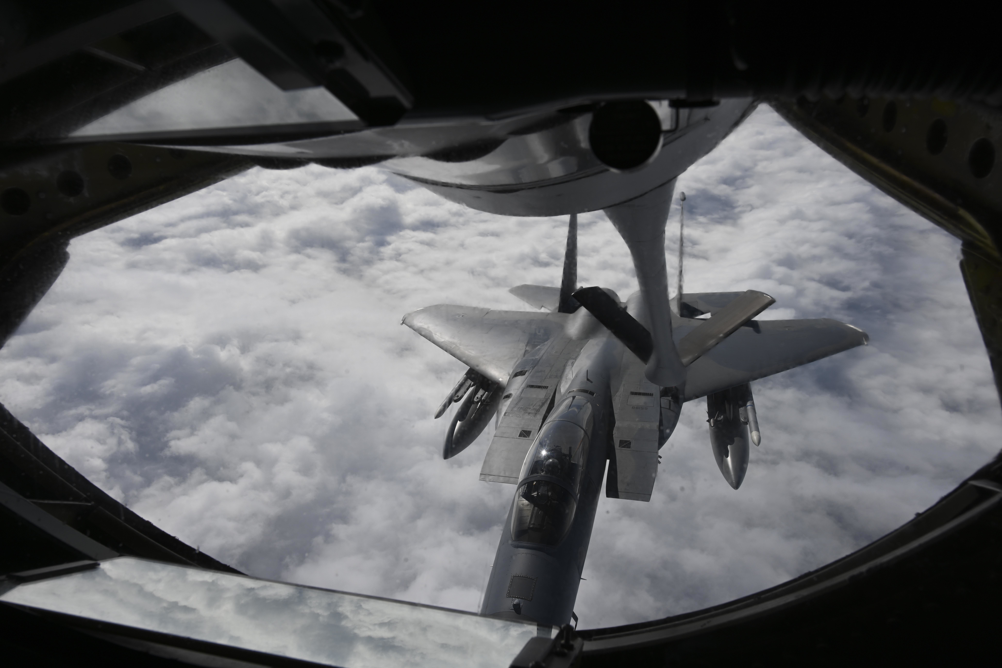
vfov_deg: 53.1
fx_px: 668
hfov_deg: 73.7
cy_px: 334
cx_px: 501
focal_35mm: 24
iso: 100
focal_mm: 24
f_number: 16
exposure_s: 1/320
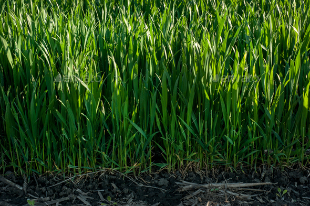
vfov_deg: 22.6
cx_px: 155
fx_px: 516
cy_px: 103
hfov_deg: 33.4
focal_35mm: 60
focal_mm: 60
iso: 200
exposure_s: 1/320
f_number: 8
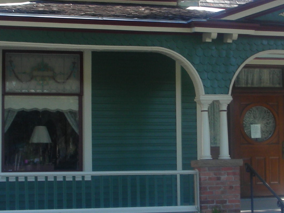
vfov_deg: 16.1
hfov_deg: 21.3
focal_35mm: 92
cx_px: 171
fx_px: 755
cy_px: 90
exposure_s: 1/81.1
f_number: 3
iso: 50
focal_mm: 5.8
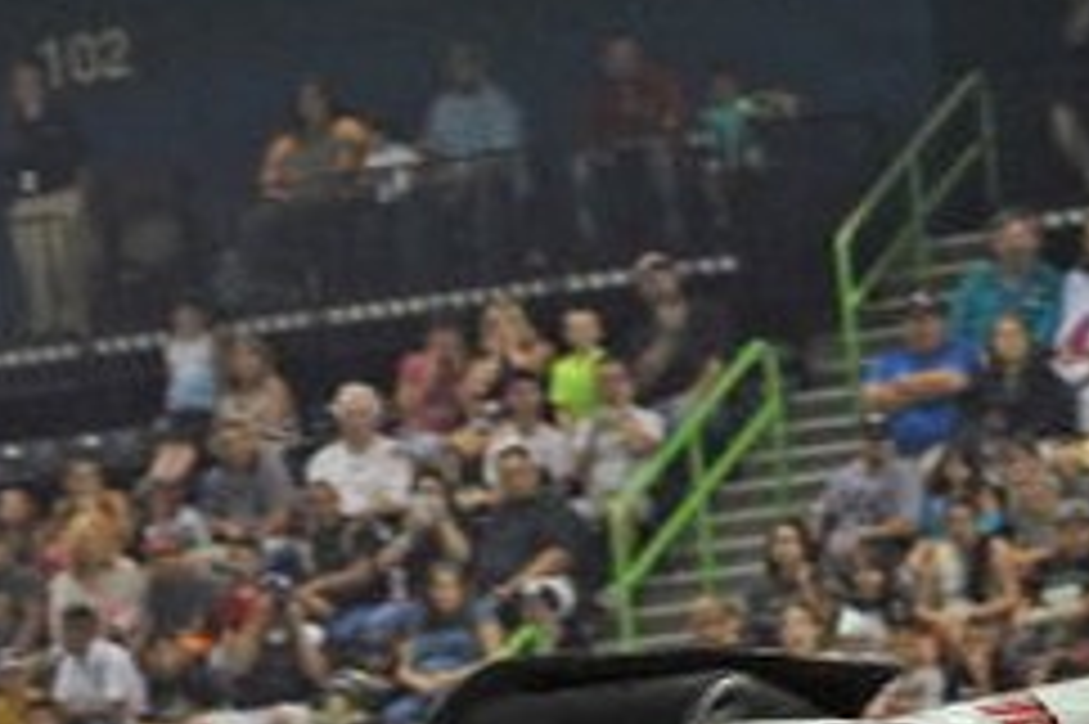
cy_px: 1192
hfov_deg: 5.4
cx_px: 657
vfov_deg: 3.6
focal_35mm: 380
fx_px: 11487
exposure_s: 1/400
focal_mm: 102
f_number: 2.8
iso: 1250
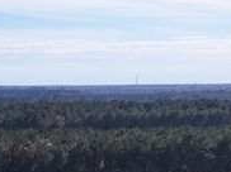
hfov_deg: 11.5
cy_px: 381
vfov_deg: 10.1
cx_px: -377
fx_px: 880
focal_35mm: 132
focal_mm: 12.29
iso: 210
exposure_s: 1/3200
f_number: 2.8
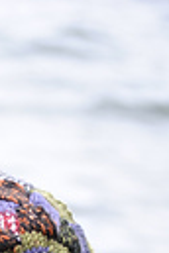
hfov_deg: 4.3
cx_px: -97
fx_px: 2260
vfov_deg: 6.3
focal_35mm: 321
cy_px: 461
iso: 100
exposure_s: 1/100
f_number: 4.5
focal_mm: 55
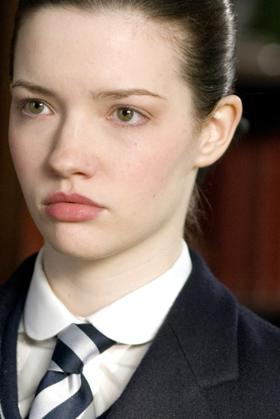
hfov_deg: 3.8
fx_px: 4166
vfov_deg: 5.8
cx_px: 99
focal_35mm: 358
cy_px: 247
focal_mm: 135
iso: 320
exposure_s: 1/160
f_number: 2.8
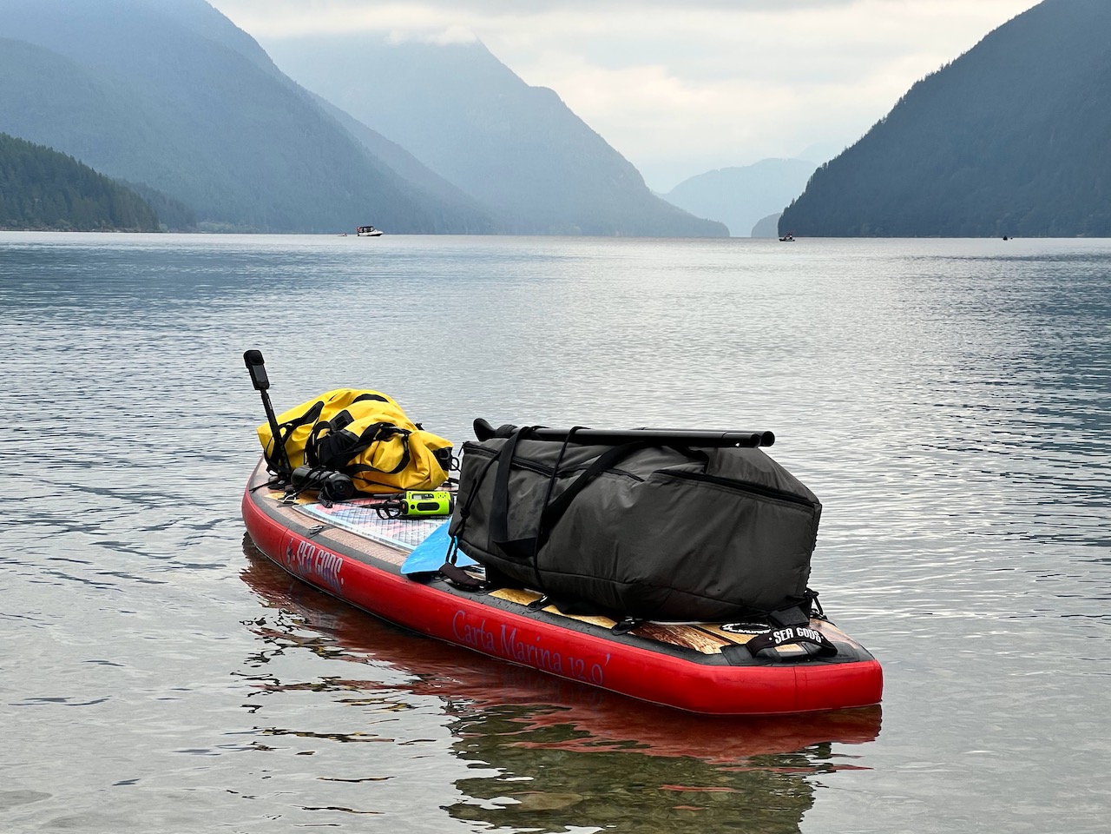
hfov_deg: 25.3
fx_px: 2471
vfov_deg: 19.1
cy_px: 417
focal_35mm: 77
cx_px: 556
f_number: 2.8
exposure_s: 1/101
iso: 32
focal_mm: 9
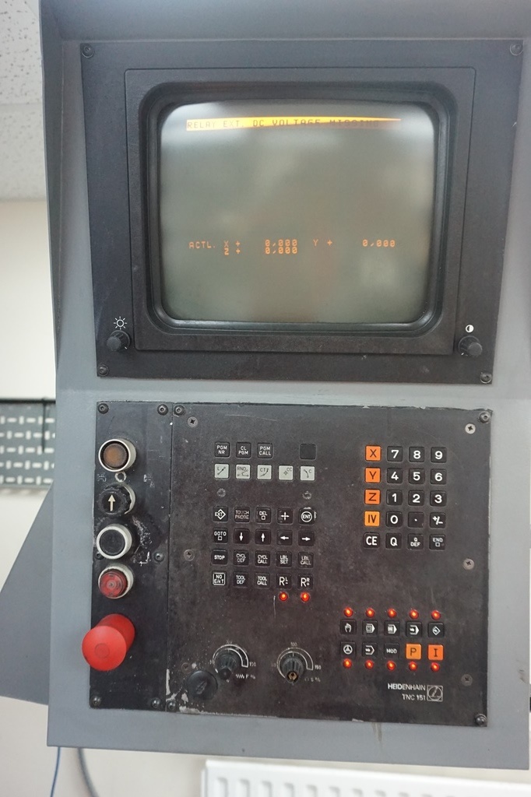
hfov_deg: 47.9
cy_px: 398
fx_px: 598
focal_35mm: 27
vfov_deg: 67.4
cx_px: 266
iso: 2500
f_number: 4
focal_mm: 18
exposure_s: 1/160
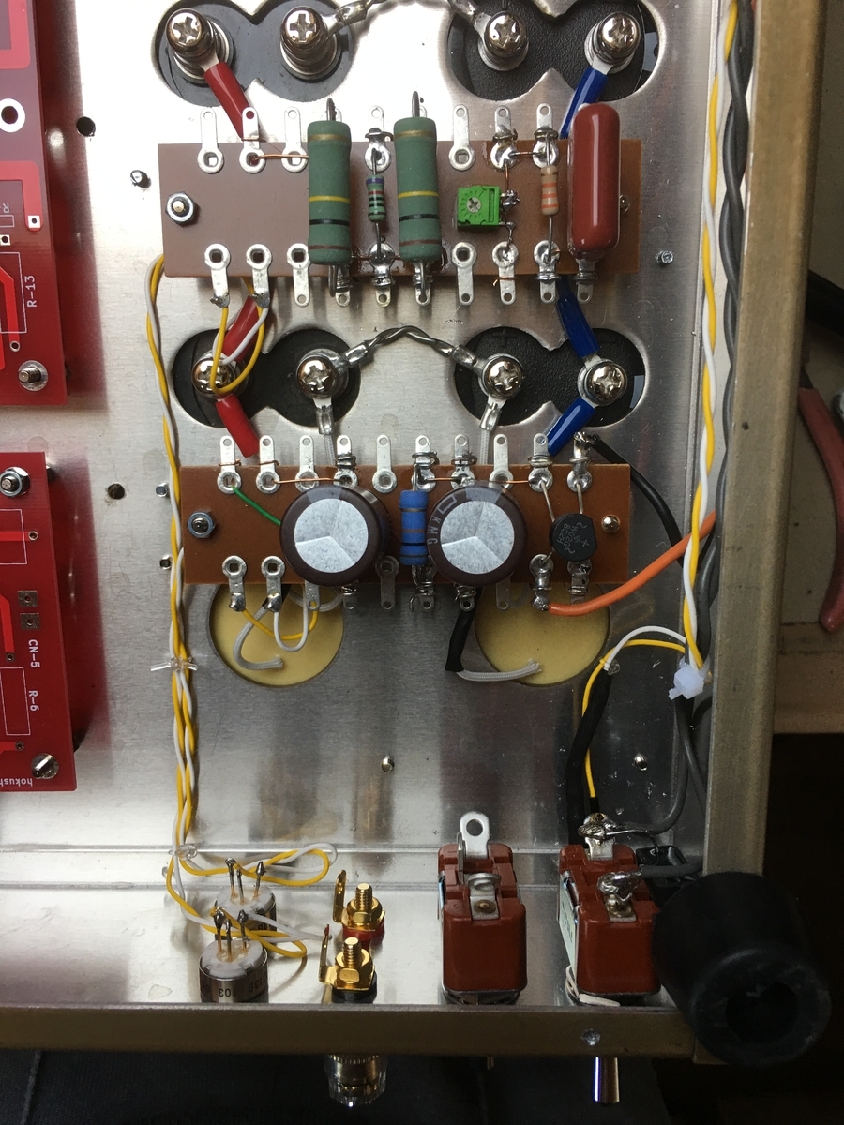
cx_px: 422
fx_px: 943
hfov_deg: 48.2
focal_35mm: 29
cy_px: 562
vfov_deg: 61.7
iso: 25
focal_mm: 4.15
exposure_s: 1/30
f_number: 2.2
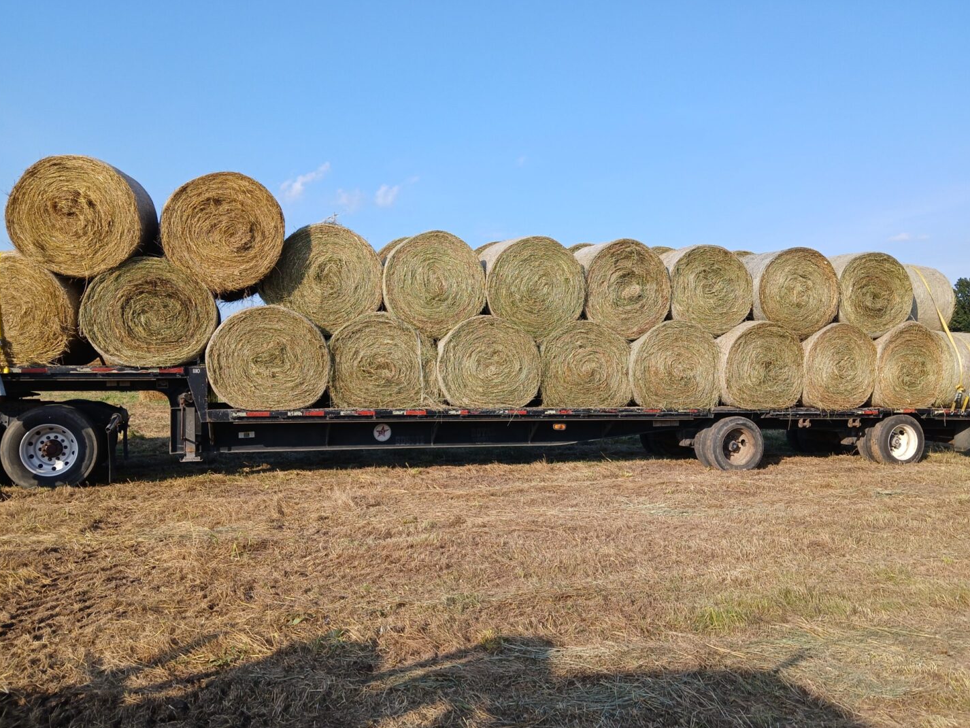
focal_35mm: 28
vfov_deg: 49.8
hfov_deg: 63.4
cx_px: 501
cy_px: 375
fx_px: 785
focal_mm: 3.98
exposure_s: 1/398
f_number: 1.8
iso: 20
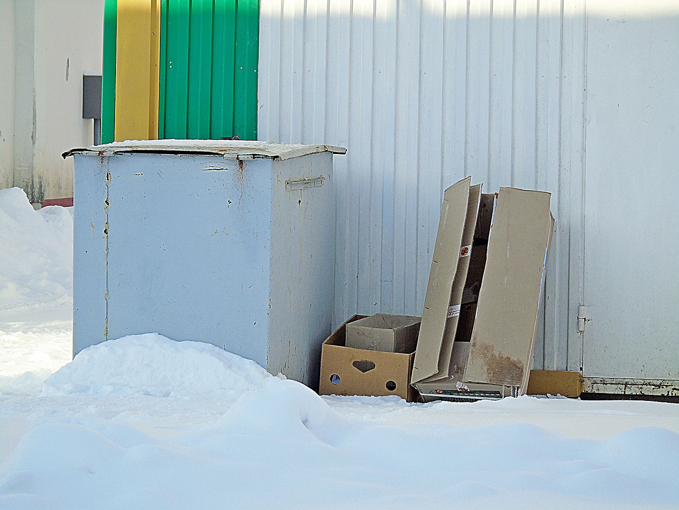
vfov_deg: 4.1
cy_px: 255
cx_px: 340
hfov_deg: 5.5
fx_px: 7120
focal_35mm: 363
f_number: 5.2
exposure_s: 1/200
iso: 80
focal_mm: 65
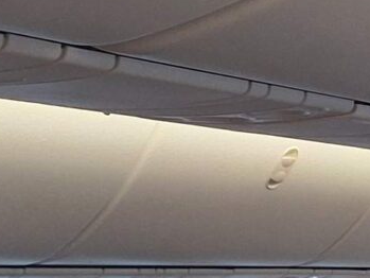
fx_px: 1443
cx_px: 1003
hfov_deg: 11.1
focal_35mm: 135
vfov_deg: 10.5
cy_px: 465
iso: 125
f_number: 1.8
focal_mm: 5.54
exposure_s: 1/40
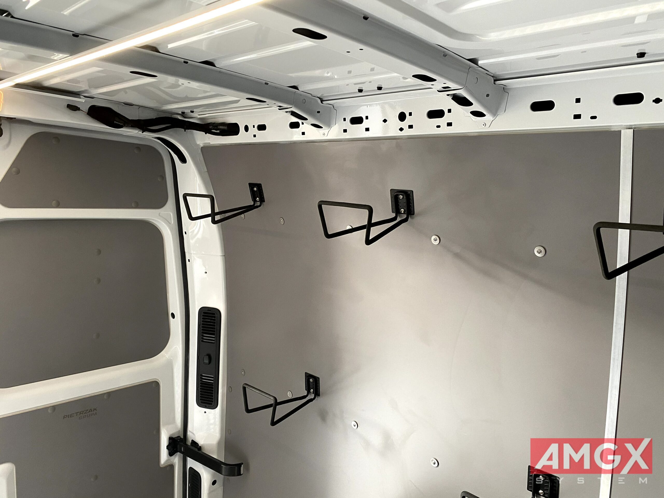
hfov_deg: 67.3
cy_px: 249
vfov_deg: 53.1
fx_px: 499
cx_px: 332
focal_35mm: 26
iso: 200
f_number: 1.8
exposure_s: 1/60
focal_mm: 4.25
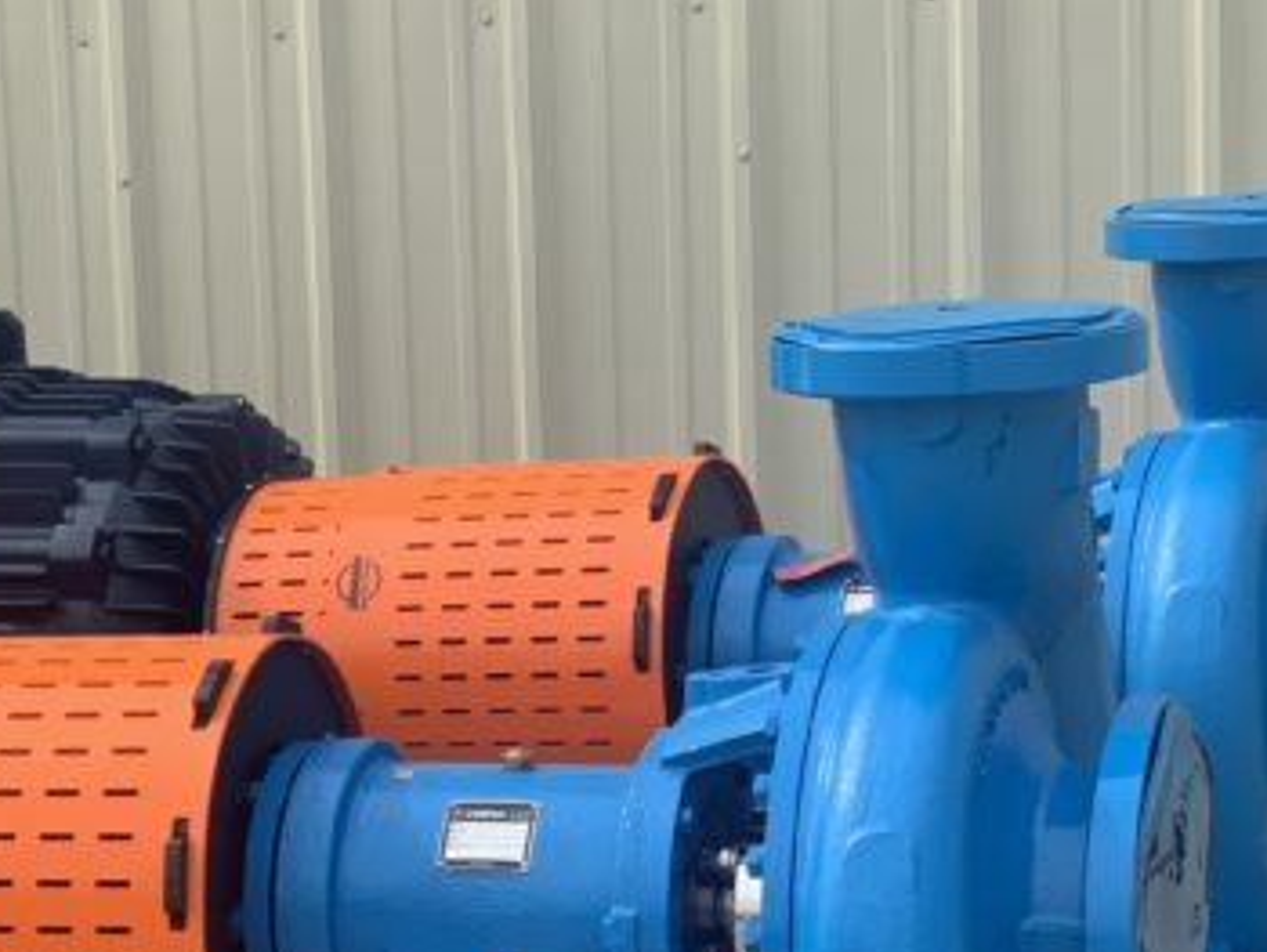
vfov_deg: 12.9
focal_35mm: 114
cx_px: 123
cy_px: 833
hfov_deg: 17.0
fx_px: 4175
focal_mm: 6
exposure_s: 1/600
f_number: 2.4
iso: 16
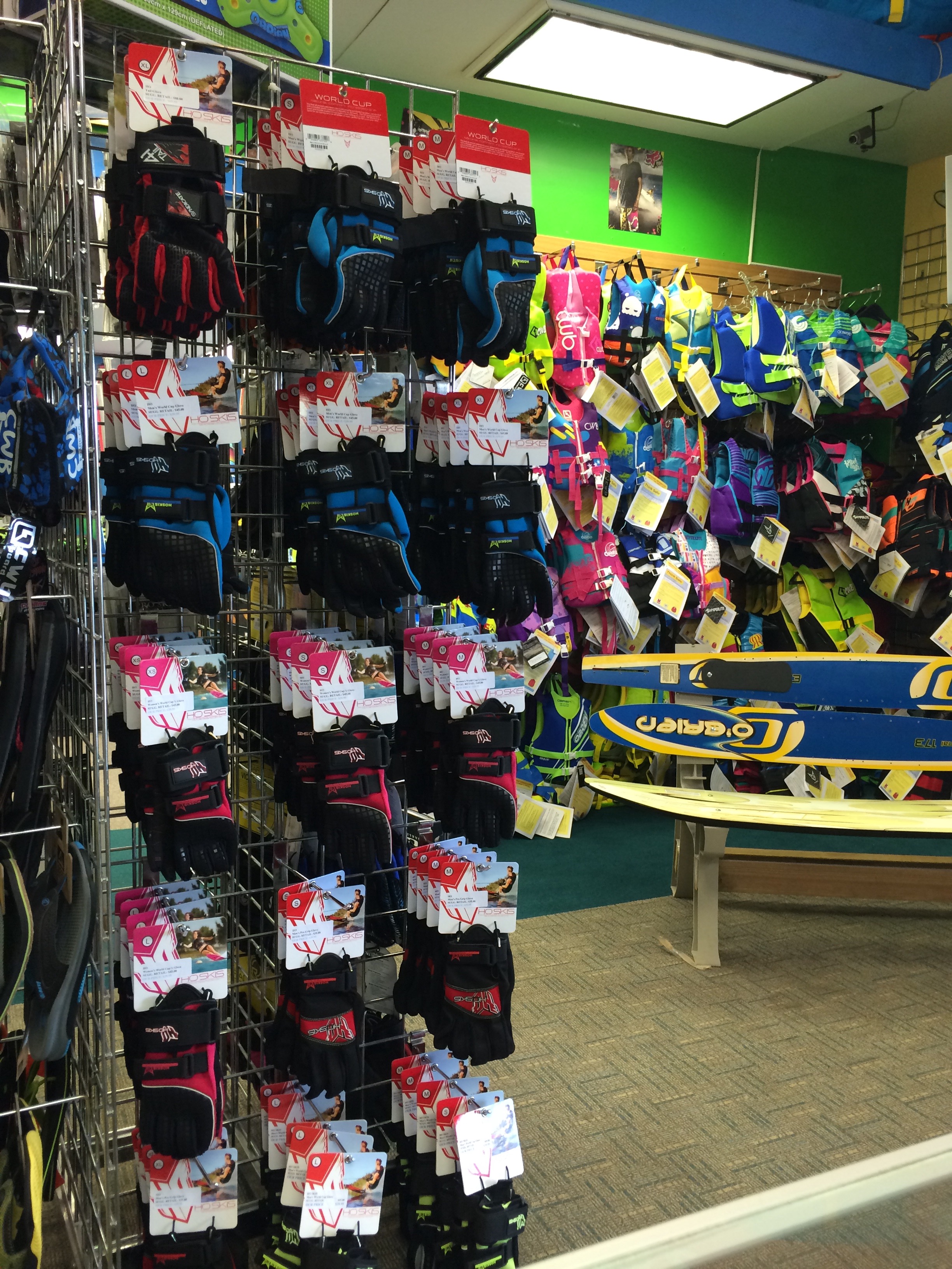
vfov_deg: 61.7
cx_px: 476
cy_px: 634
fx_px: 1063
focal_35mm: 29
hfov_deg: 48.2
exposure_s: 1/30
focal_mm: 4.15
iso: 100
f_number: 2.2
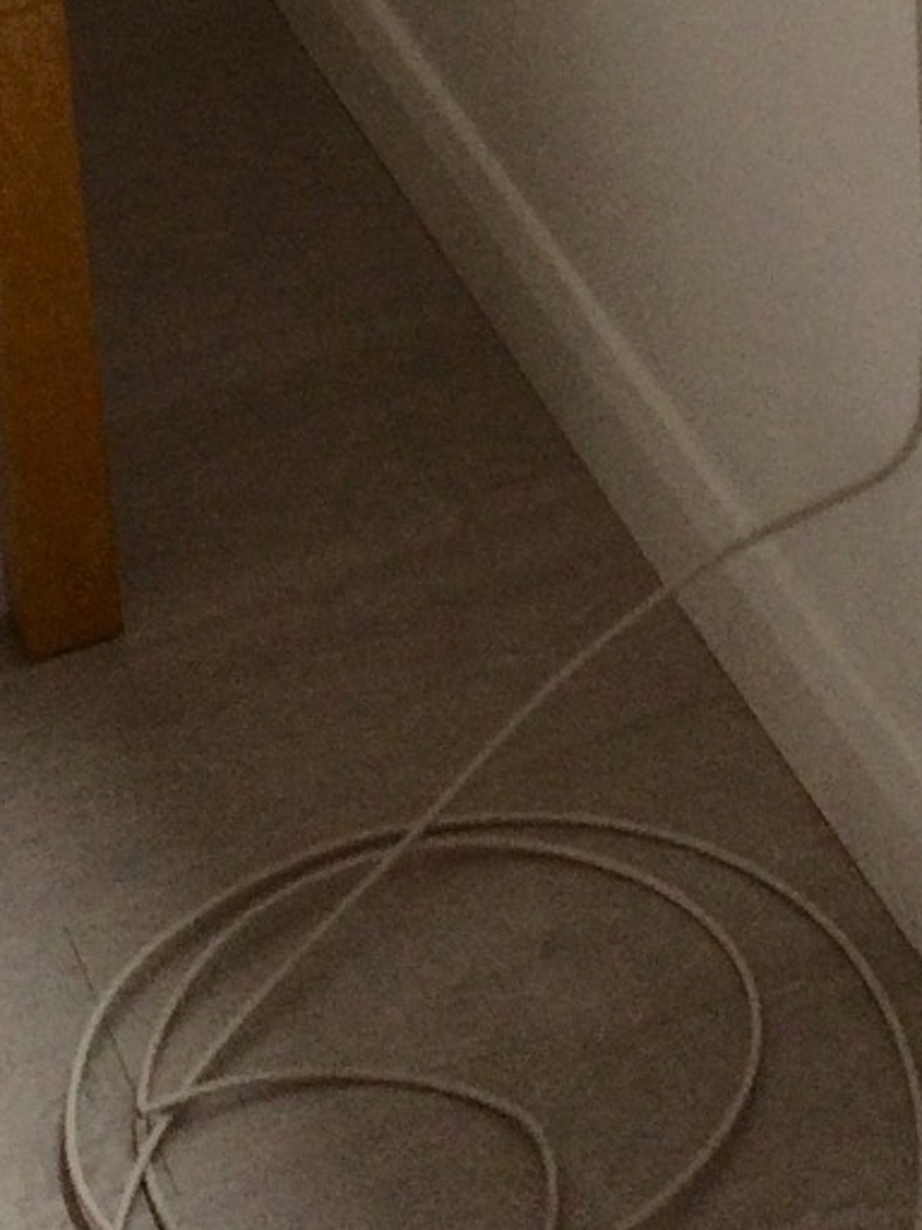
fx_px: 4120
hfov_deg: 12.5
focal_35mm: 116
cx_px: 1109
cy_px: -629
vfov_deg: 15.6
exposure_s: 1/50
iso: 50
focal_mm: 4.15
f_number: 2.2
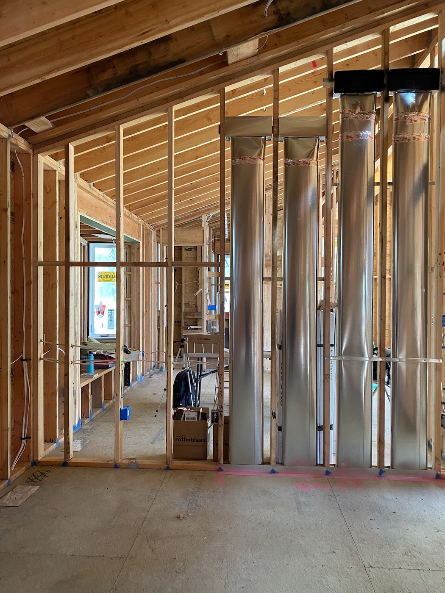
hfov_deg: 53.1
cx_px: 222
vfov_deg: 67.3
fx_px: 446
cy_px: 296
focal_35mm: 26
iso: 160
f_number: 1.8
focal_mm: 4.25
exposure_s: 1/60
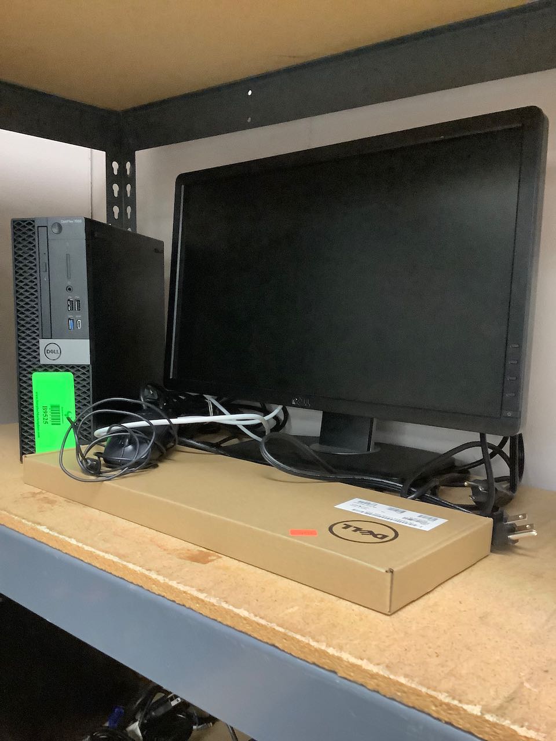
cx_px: 278
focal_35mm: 31
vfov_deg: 58.4
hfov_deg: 45.4
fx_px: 664
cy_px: 370
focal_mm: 3.3
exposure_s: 1/30
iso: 640
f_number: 2.4
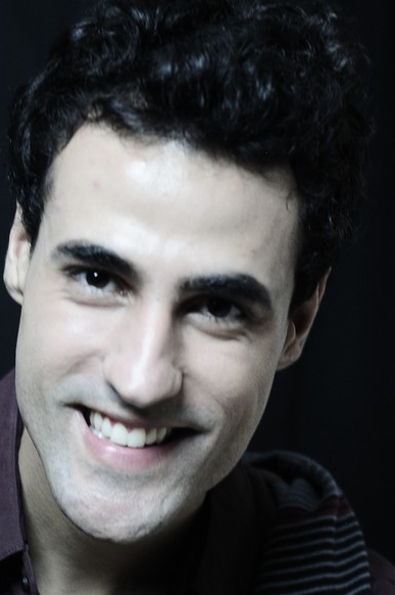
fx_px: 1599
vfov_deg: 21.0
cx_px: 166
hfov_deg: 14.1
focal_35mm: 97
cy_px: 355
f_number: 2.8
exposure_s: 1/80
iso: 640
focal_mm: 50
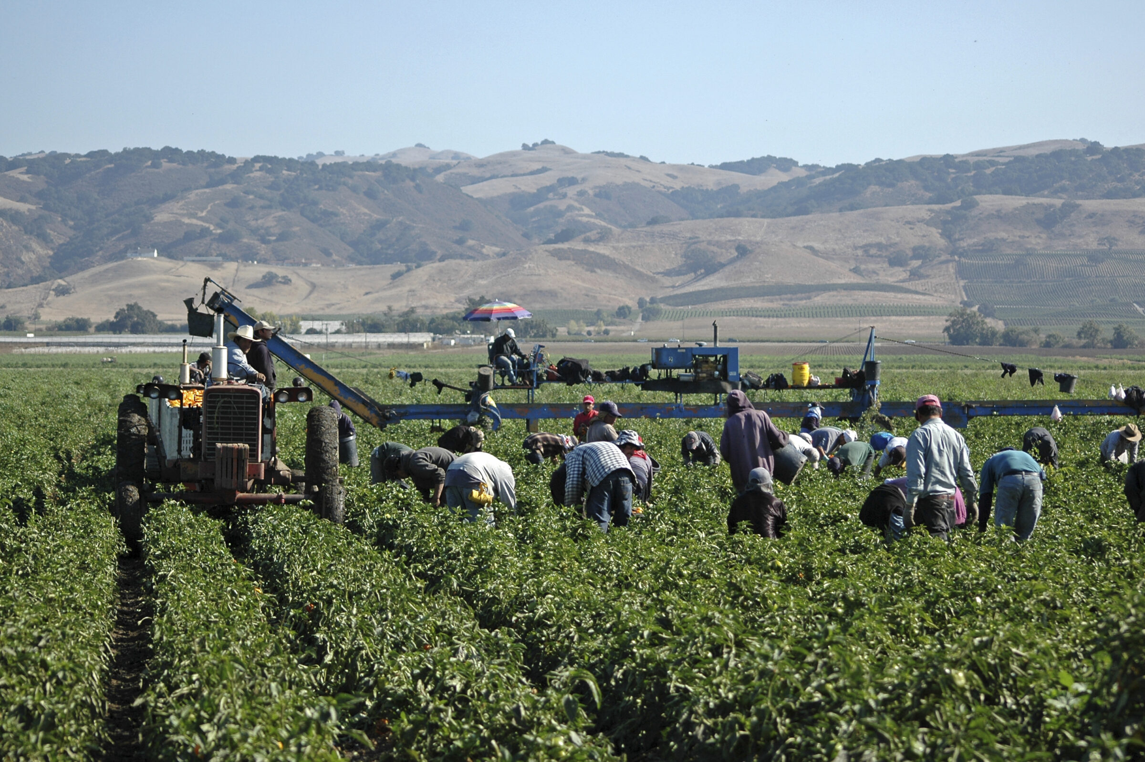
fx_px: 3337
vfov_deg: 13.0
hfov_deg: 19.5
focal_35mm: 105
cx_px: 572
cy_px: 381
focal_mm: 70
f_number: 4
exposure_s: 1/1250
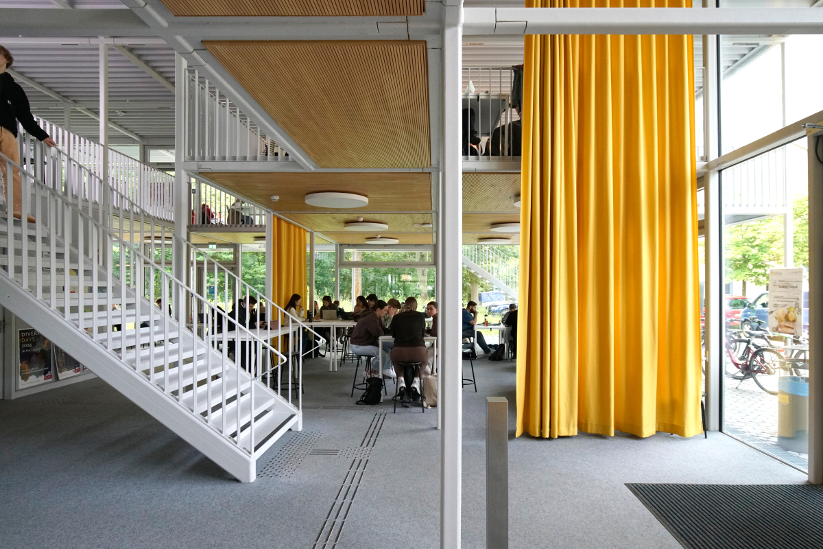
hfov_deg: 84.0
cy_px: 274
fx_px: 457
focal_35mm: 20
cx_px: 412
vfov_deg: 61.9
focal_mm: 20
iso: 2500
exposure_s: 1/200
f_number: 8
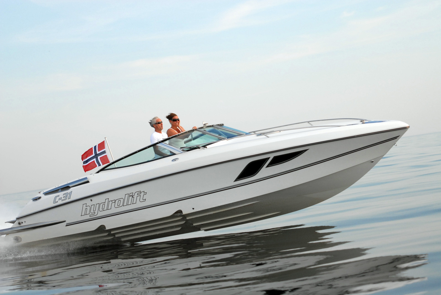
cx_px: 220
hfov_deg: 19.4
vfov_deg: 13.1
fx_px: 1288
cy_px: 148
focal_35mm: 105
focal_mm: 70
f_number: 2.8
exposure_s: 1/5000
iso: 400
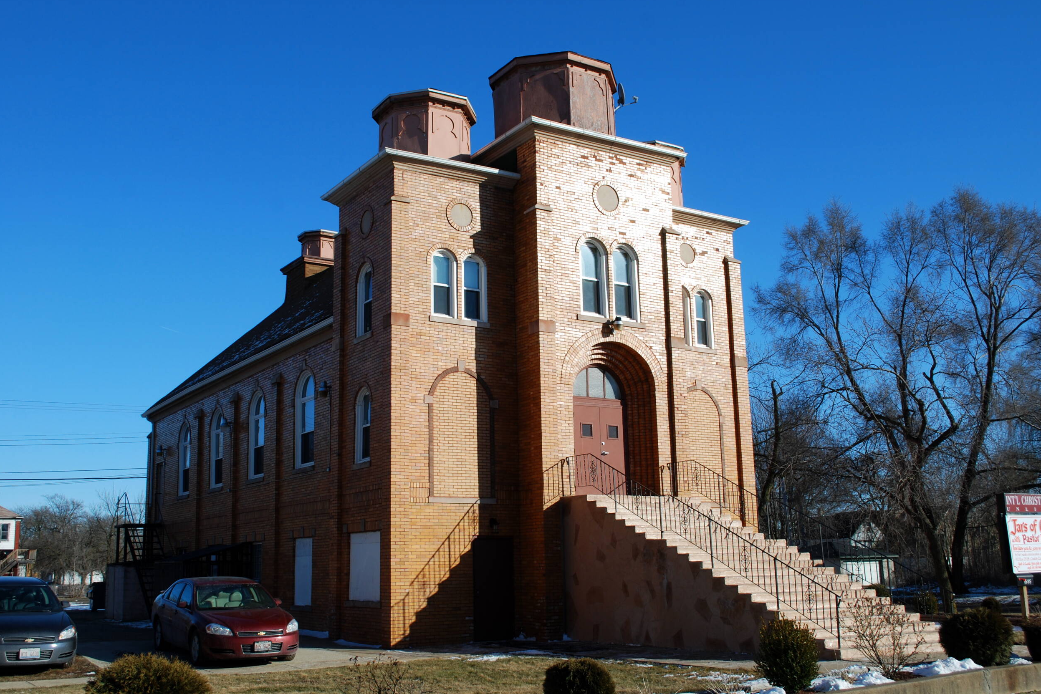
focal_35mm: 37
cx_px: 519
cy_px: 339
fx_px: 1070
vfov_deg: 35.9
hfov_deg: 51.9
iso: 100
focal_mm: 24
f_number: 8
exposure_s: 1/250
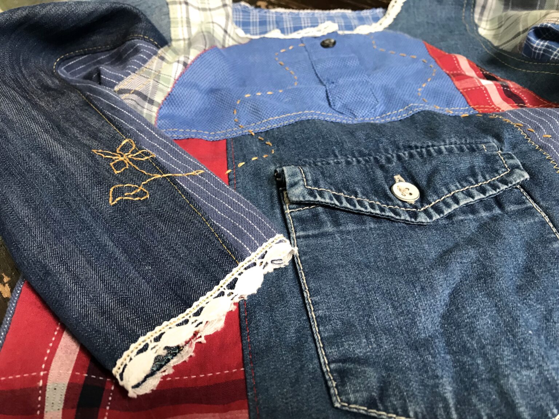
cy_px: 210
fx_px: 452
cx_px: 280
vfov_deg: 49.7
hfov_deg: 63.4
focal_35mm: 28
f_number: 1.8
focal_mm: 3.99
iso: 40
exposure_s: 1/17
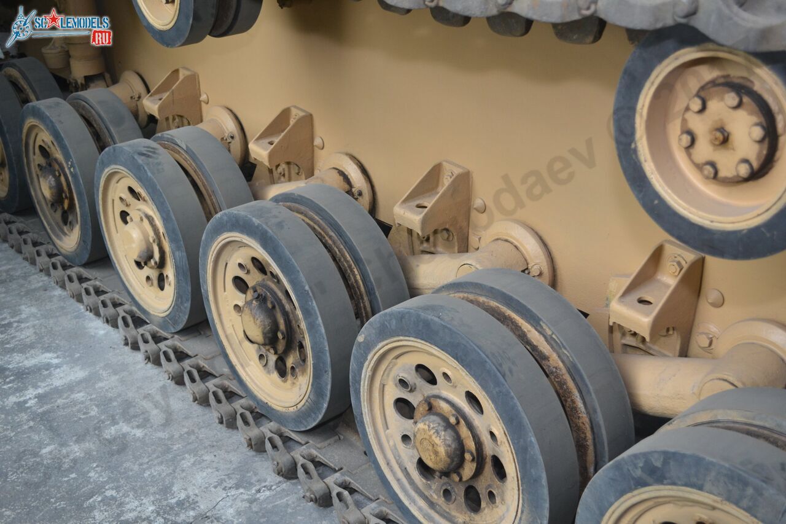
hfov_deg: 46.4
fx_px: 917
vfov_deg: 31.9
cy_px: 262
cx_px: 393
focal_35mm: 42
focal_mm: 28
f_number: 4.5
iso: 500
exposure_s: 1/60
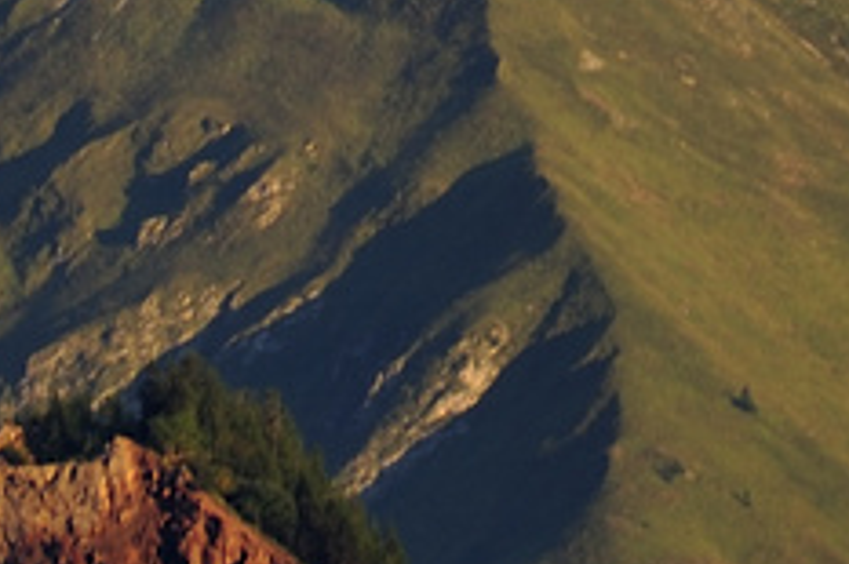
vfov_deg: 1.2
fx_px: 27878
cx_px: 1066
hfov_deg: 1.7
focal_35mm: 1183
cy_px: -418
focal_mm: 170
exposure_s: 1/60
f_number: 8
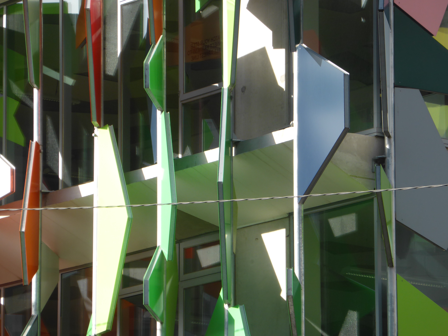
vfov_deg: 5.1
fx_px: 3740
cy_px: 168
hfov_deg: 6.9
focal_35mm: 289
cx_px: 224
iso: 100
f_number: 5.9
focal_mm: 51.5
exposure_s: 1/125
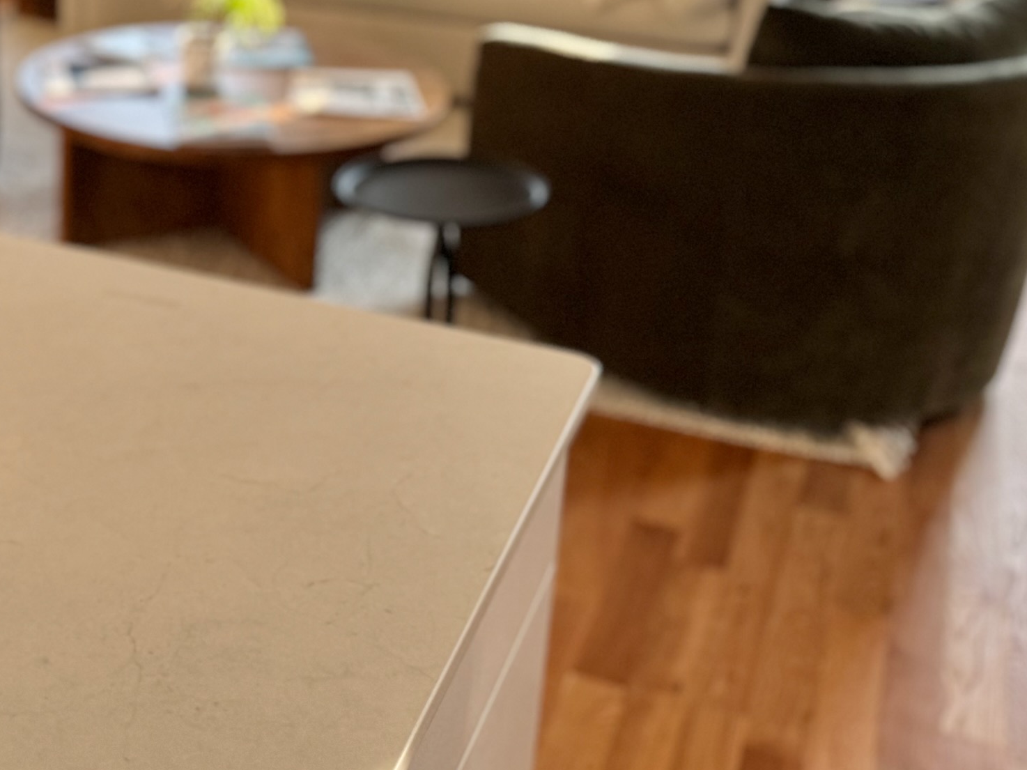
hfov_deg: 32.0
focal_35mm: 57
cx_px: 88
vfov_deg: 25.1
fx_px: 1691
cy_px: 133
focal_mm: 6.76
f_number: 1.78
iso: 160
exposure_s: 1/121
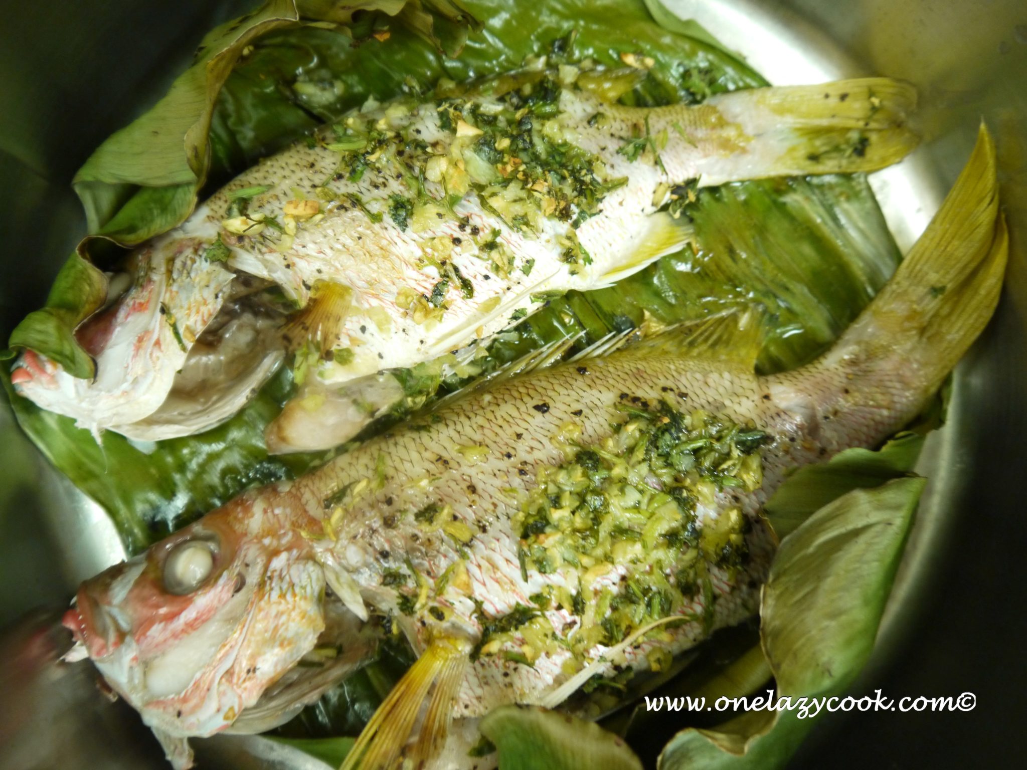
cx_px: 514
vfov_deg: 46.8
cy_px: 385
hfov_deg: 60.0
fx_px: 890
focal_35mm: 30
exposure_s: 1/5
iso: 800
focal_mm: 15
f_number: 3.5
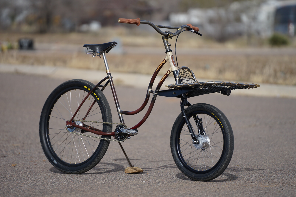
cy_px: 98
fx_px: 1481
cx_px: 148
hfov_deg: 11.4
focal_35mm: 180
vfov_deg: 7.6
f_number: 2.8
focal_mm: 180
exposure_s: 1/2000
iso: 100
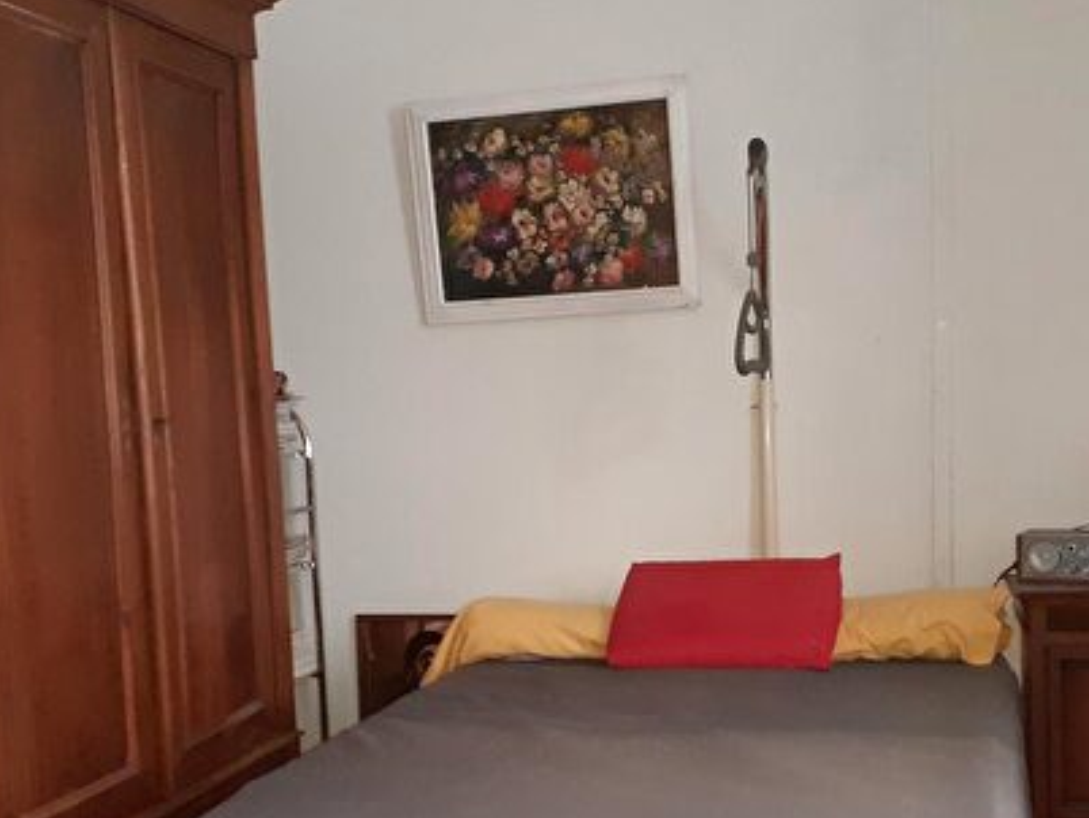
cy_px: 559
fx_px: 1479
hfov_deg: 40.2
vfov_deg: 30.6
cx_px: 658
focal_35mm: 47
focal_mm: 3.6
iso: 800
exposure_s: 1/20
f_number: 1.9
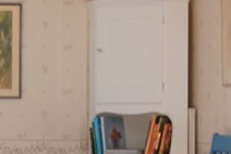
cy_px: 123
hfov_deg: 14.3
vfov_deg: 9.6
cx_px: 71
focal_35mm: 143
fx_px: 917
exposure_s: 1/160
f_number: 2.8
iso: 320
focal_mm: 22
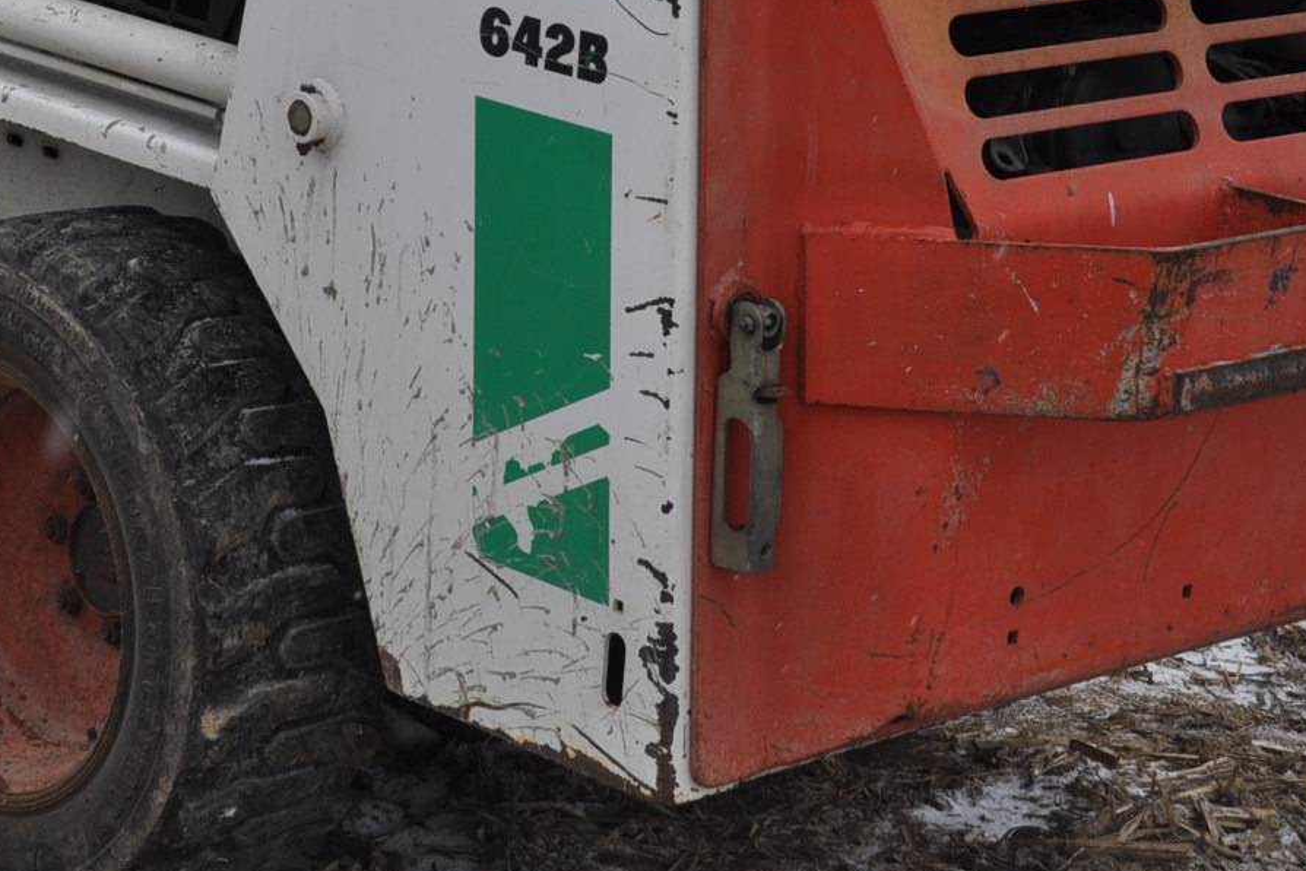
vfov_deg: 11.8
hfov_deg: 17.6
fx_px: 4172
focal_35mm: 115
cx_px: 177
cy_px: 16
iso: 200
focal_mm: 32
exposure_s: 1/200
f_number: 7.1
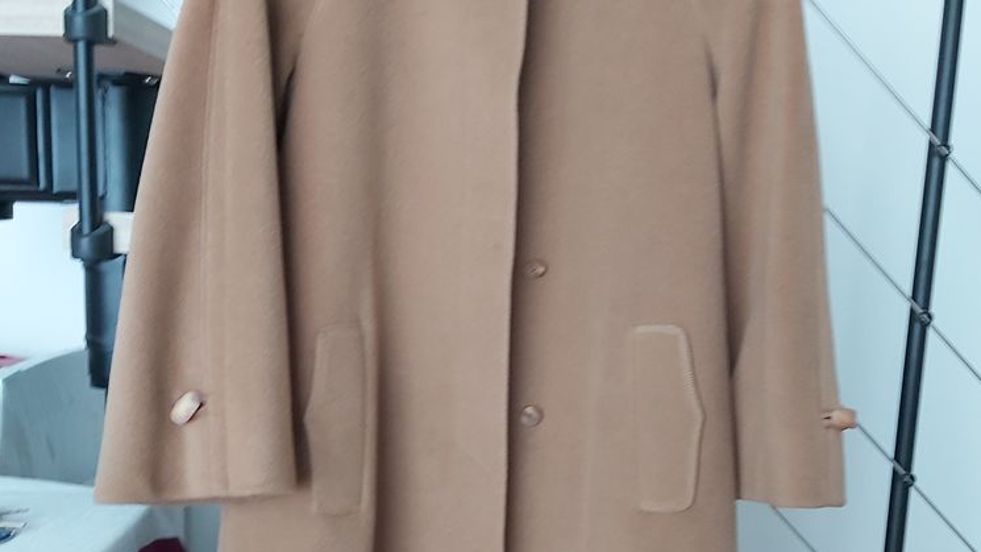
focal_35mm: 38
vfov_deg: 30.9
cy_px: 385
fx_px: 988
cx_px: 492
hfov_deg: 52.8
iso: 250
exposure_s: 1/30
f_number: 1.7
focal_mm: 3.92
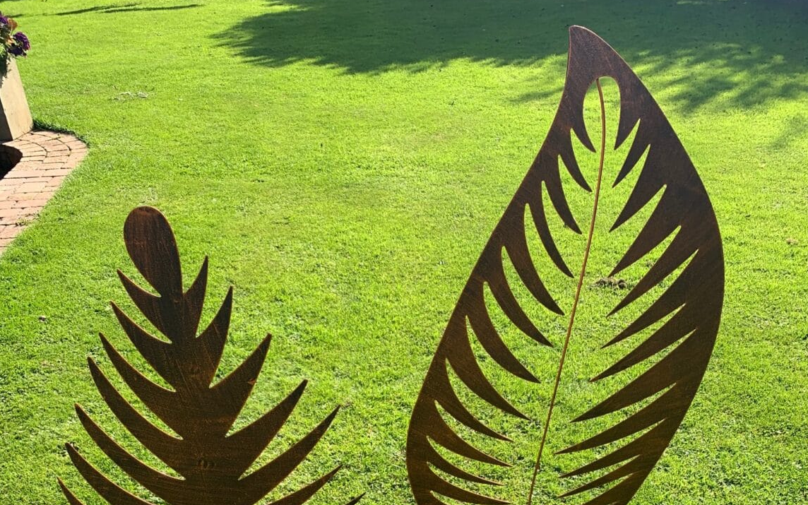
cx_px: 406
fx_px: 815
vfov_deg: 31.5
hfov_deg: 52.7
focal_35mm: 37
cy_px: 522
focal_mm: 4.25
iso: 25
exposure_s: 1/727
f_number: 1.8
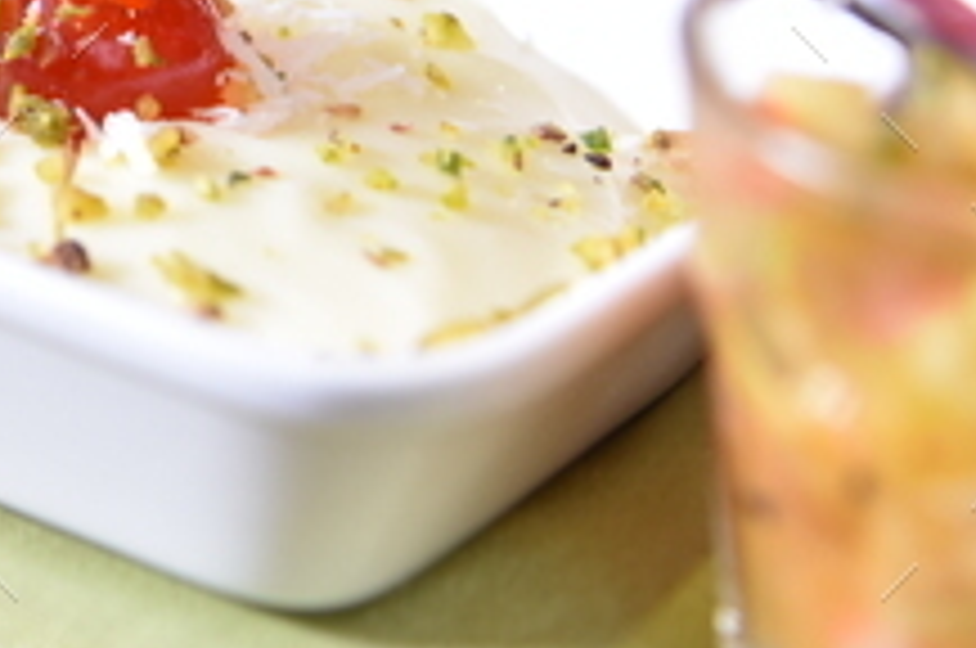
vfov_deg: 7.7
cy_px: -110
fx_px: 4791
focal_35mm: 177
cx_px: -247
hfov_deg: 11.4
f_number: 4
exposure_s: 1/30
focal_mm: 65
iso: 400
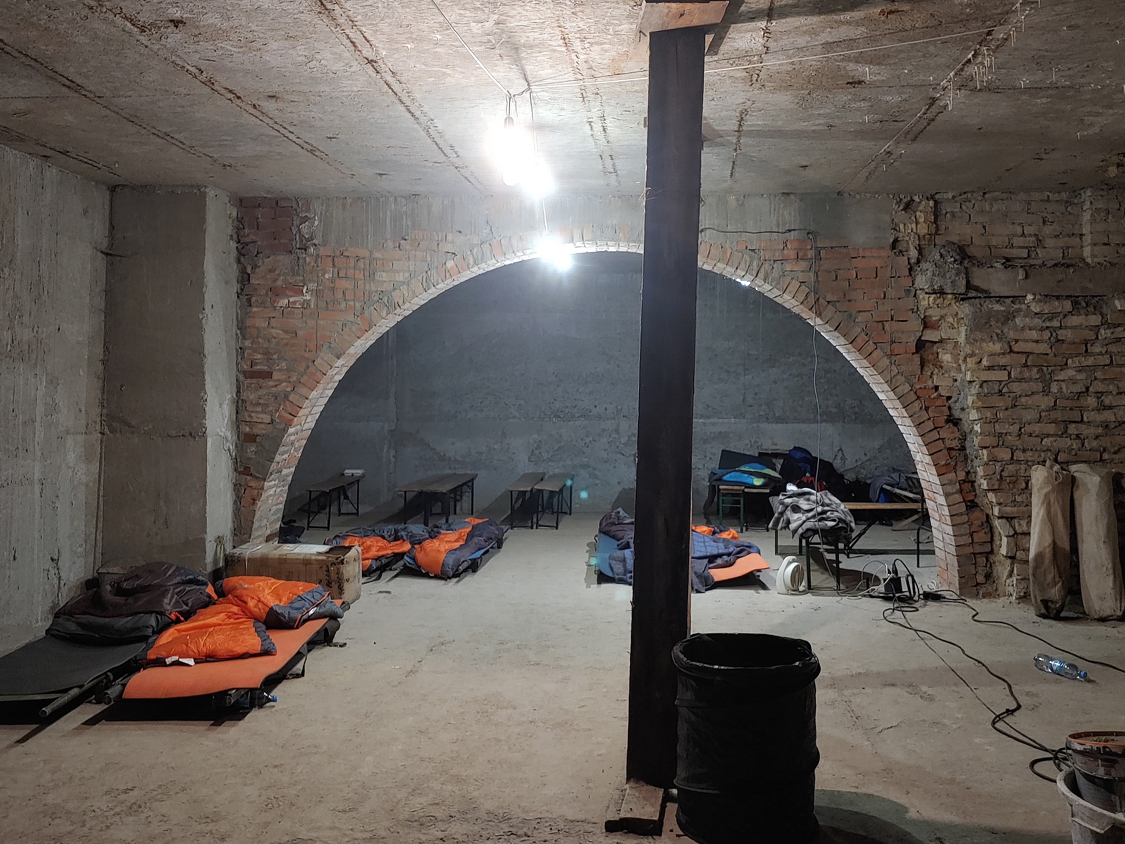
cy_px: 376
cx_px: 573
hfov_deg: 61.7
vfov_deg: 48.1
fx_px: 942
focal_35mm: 29
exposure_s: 1/17
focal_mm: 4.23
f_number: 1.5
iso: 250
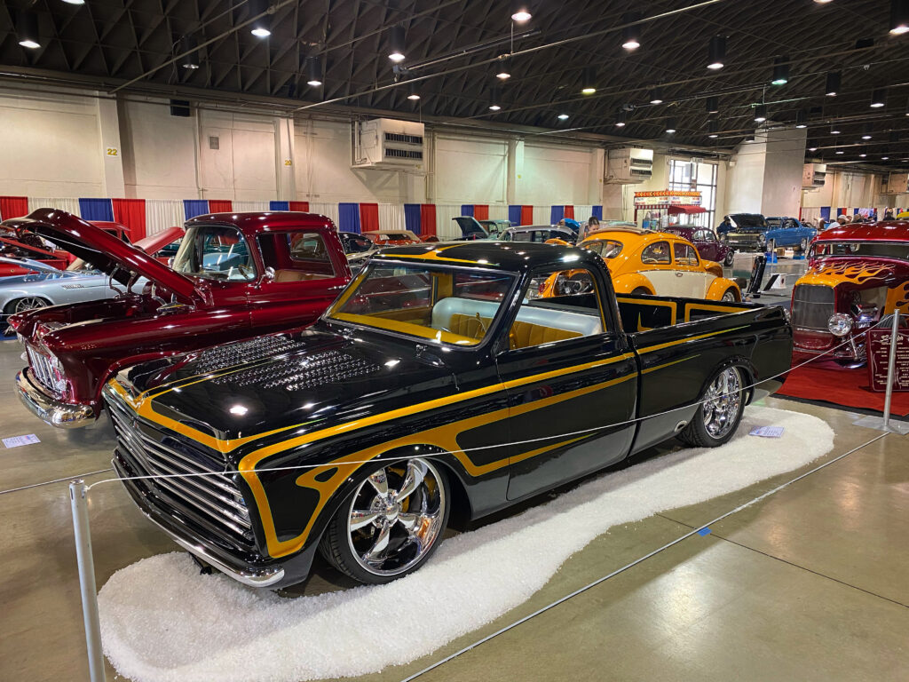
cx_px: 454
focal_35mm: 26
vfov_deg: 53.1
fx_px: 683
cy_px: 341
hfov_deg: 67.3
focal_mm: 4.25
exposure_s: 1/60
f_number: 1.8
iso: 160
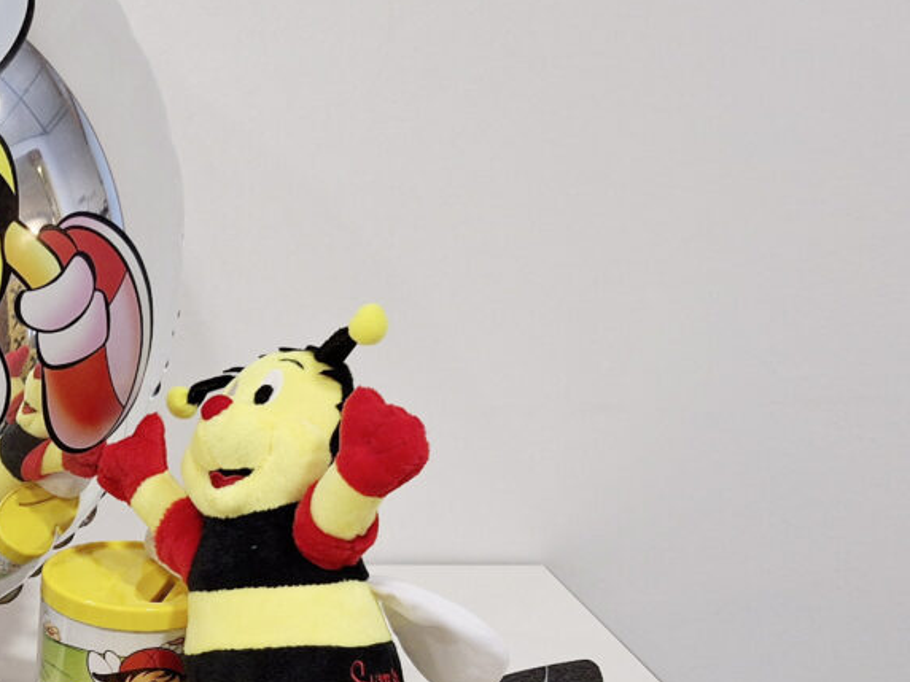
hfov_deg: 29.7
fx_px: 1472
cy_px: 682
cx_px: -172
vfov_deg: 24.9
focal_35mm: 56
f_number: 1.8
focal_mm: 5.5
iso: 250
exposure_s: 1/50
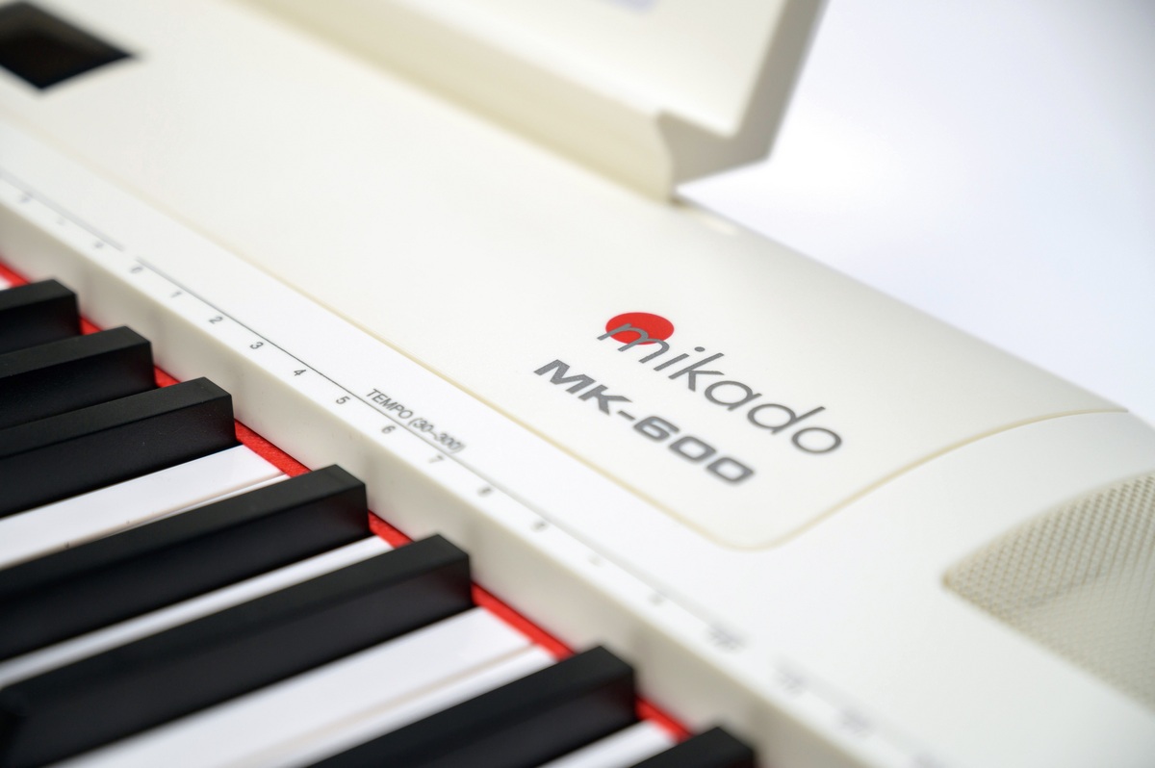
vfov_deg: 19.4
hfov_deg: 28.9
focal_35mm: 70
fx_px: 2244
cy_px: 384
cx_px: 578
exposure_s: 1/200
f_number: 4
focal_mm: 70
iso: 250
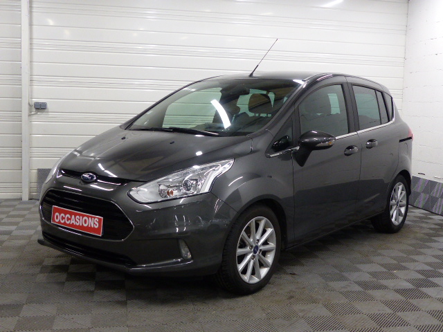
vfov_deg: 35.1
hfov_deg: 45.8
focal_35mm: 41
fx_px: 525
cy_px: 166
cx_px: 222
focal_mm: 7.1
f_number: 2.8
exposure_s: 1/60
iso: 320
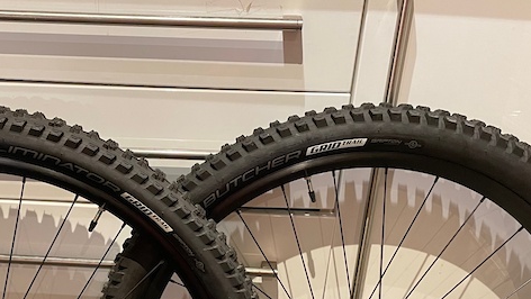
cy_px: 292
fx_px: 676
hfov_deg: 42.5
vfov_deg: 24.0
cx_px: 196
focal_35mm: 48
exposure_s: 1/50
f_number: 1.6
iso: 500
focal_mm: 4.2
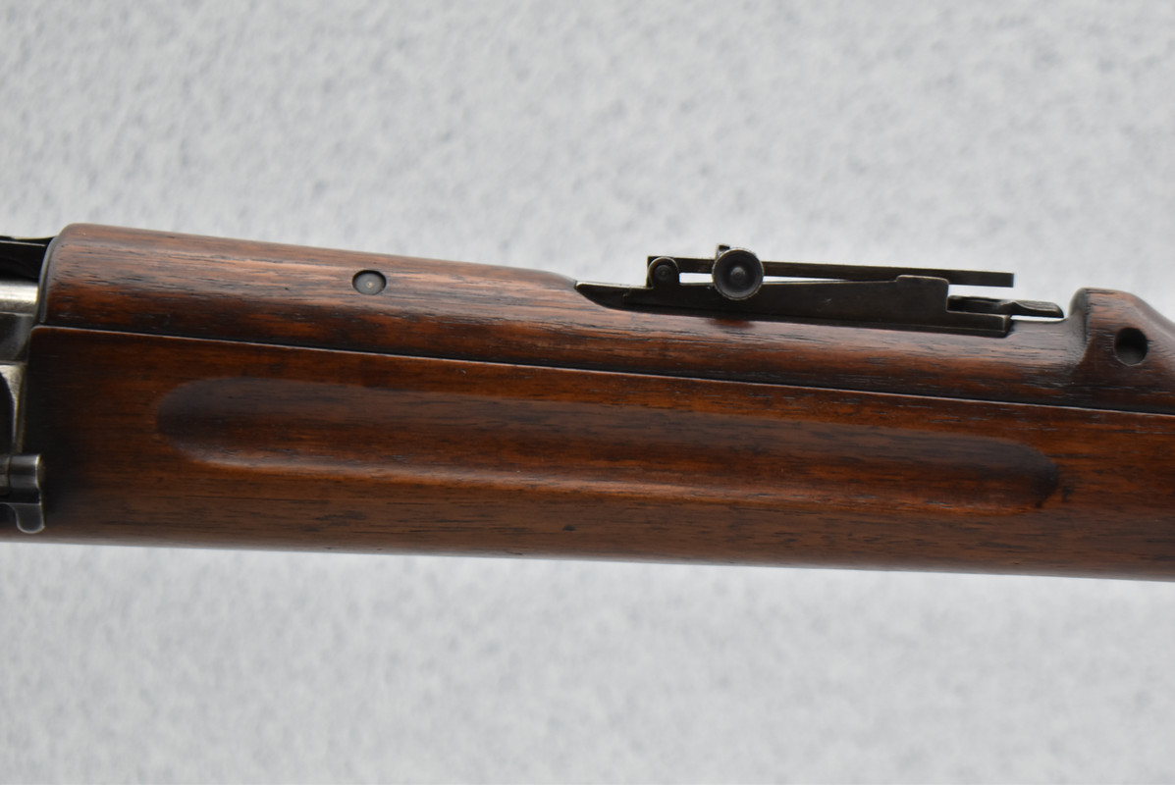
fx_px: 2695
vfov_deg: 16.6
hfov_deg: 24.6
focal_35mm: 82
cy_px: 392
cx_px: 588
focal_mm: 55
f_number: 5.6
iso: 250
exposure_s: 1/60
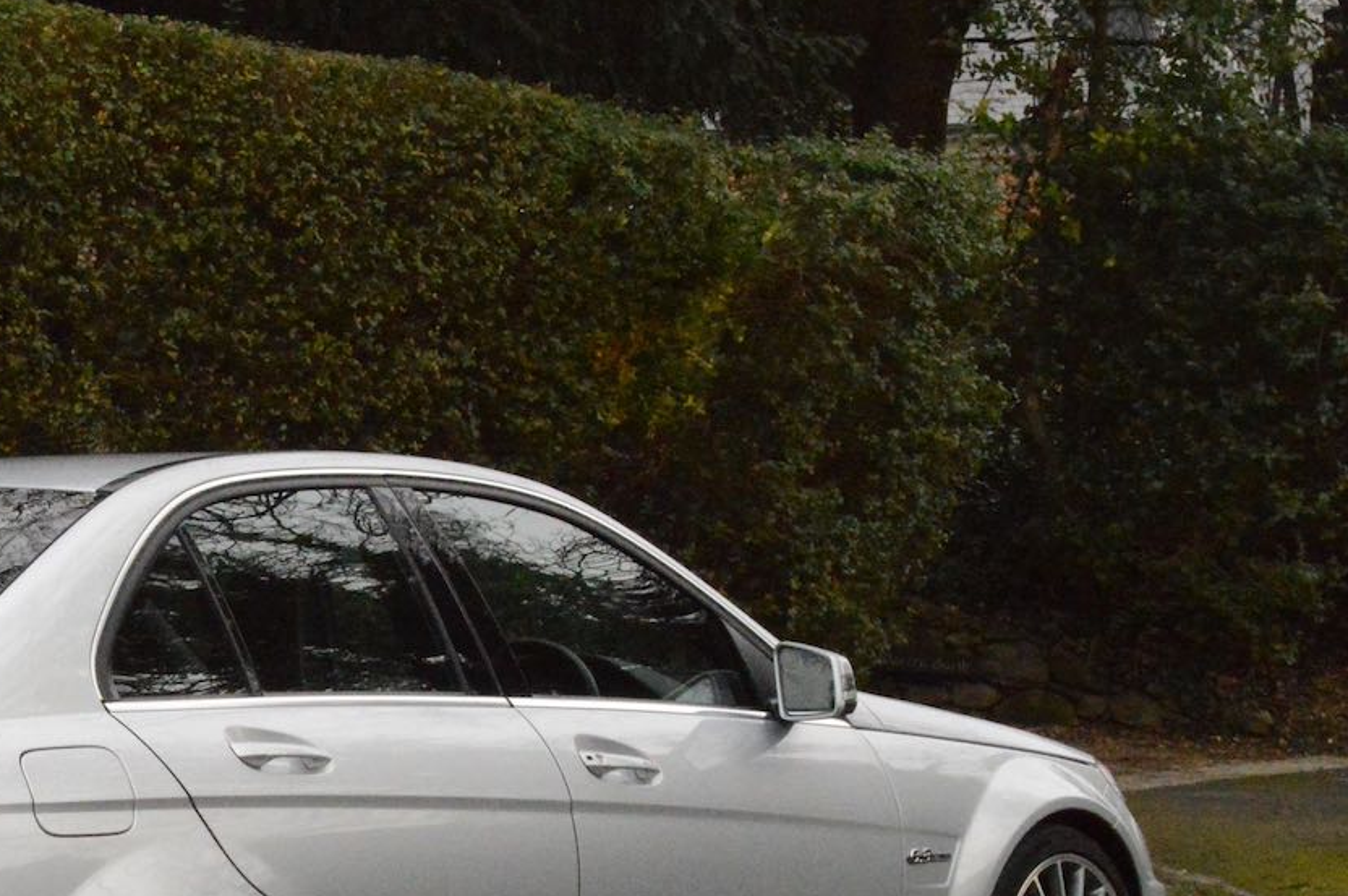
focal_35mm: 126
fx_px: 4721
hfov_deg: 16.0
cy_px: 736
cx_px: 118
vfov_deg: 10.8
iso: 6400
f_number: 13
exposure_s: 1/640
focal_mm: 35
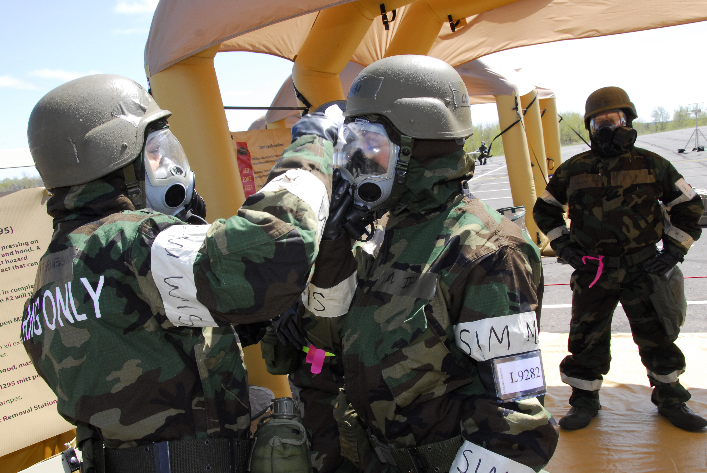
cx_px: 354
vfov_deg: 37.0
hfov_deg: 53.1
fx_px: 708
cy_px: 236
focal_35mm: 36
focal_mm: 24
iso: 500
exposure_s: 1/250
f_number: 11
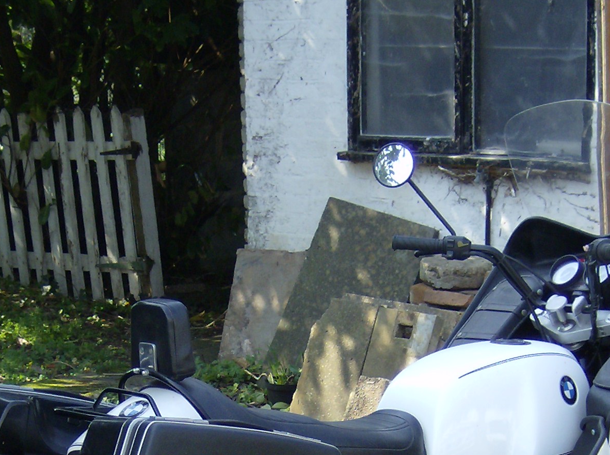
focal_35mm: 122
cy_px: 487
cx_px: 263
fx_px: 2145
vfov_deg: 11.9
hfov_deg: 16.2
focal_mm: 9.3
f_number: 3.4
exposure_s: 1/265
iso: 100
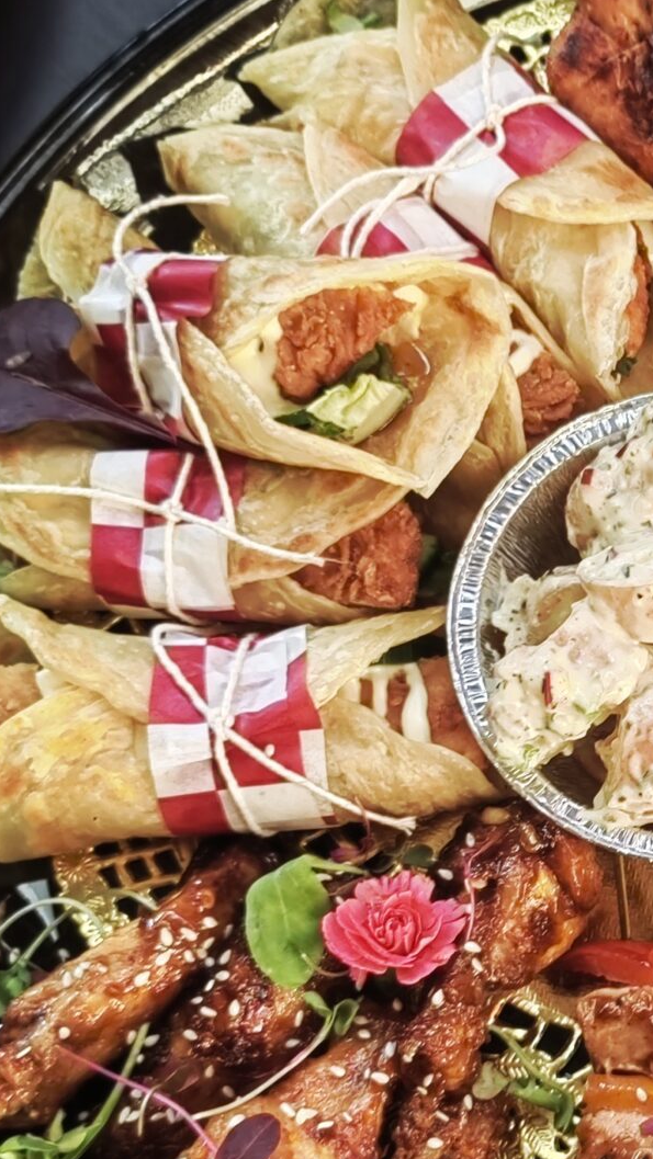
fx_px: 1754
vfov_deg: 36.1
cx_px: 797
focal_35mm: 57
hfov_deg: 19.7
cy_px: 804
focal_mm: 5.52
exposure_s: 1/50
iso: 160
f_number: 1.9
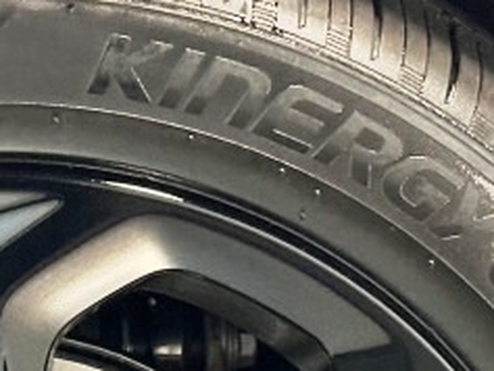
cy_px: 694
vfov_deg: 7.0
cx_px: -67
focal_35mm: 207
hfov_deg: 9.4
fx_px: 2956
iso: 640
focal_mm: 6.86
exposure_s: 1/20
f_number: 1.78
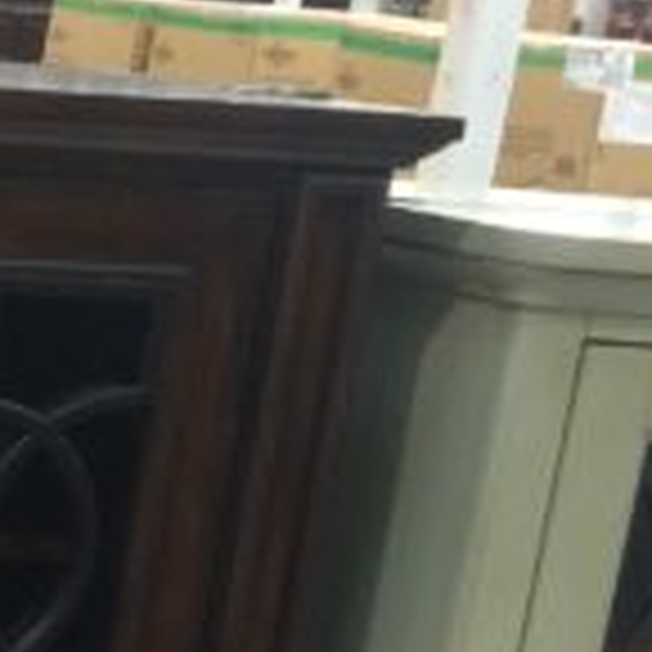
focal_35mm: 136
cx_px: -1021
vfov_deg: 12.8
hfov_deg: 10.6
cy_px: 549
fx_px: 2898
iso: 160
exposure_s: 1/33
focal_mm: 4.15
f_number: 2.2
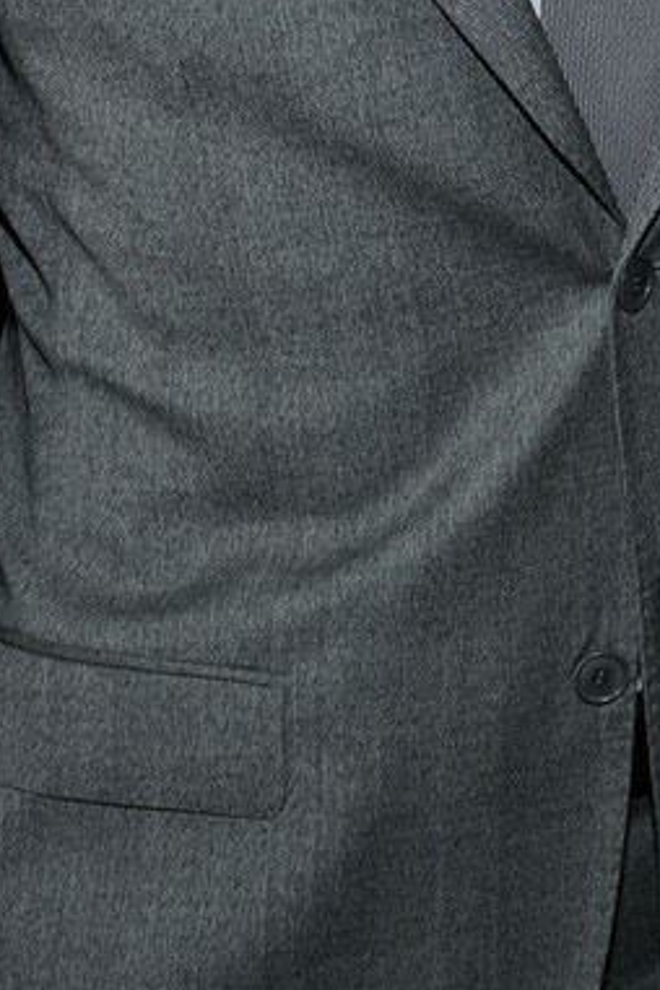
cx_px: 934
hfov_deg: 12.1
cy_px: -161
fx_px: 2997
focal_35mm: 109
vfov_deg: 17.9
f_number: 6.3
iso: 500
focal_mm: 34
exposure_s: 1/60
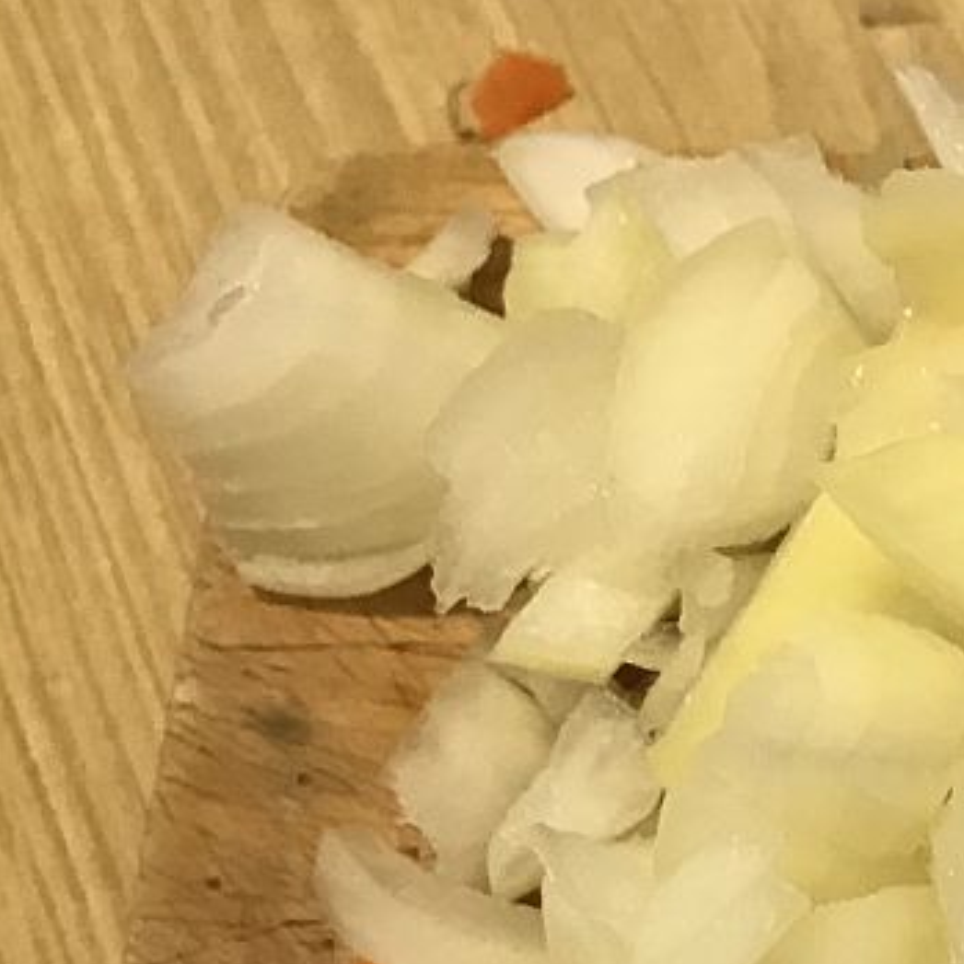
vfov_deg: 19.7
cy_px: 1014
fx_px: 2678
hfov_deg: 18.3
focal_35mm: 85
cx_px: 1411
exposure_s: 1/17
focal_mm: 3.99
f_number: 1.8
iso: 50
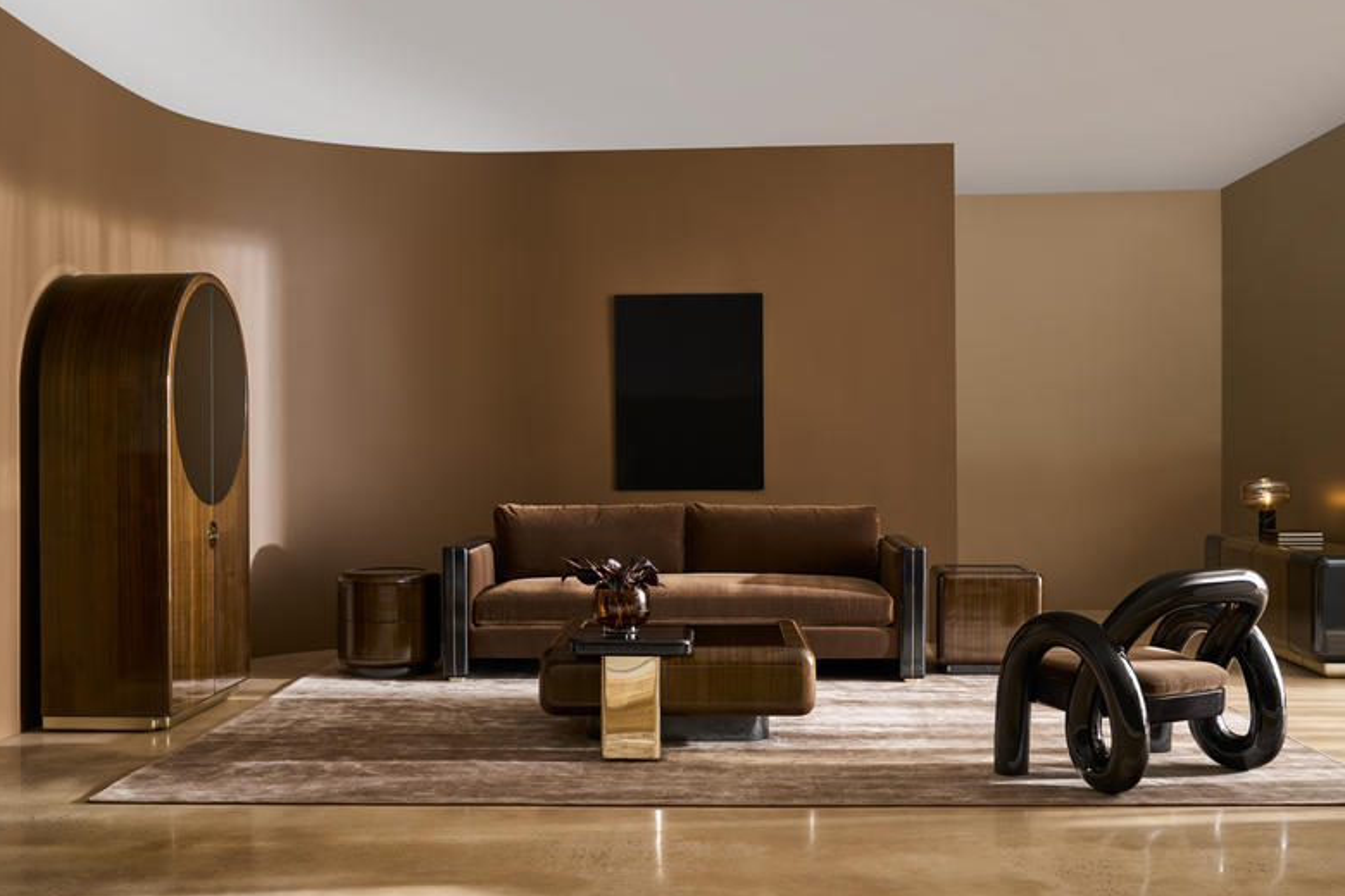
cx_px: 683
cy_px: 449
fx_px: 1532
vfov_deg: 32.6
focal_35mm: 41
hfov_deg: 47.4
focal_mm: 40
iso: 200
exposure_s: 1/1.25
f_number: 6.3
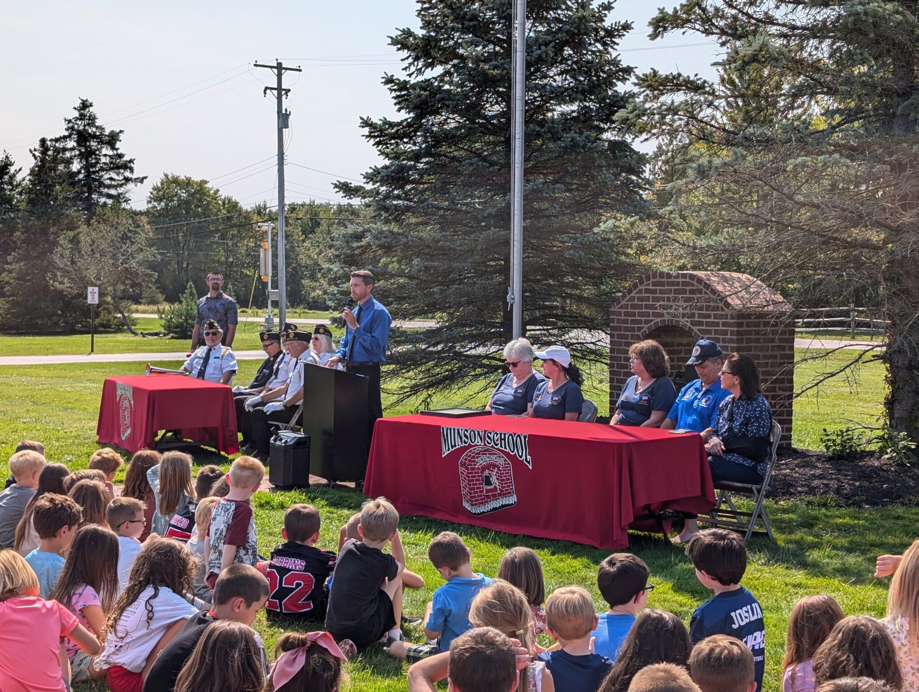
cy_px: 346
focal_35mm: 49
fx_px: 1303
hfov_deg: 38.9
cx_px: 460
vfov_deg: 29.7
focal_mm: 6.9
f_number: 1.68
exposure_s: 1/1835
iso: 22
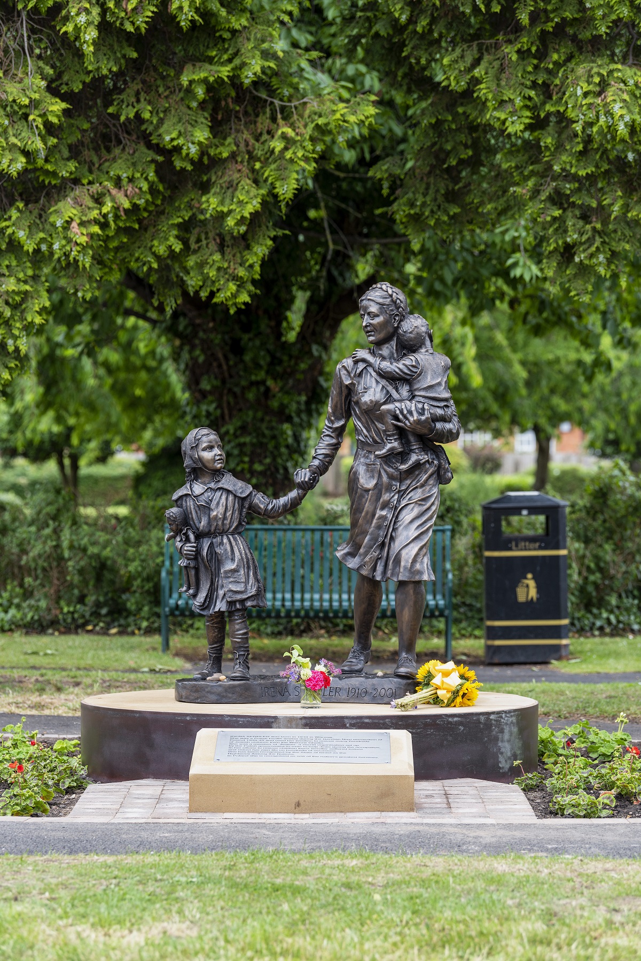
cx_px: 320
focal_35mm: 130
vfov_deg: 15.8
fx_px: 3469
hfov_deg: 10.6
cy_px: 480
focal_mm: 130
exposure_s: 1/160
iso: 100
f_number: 4.5
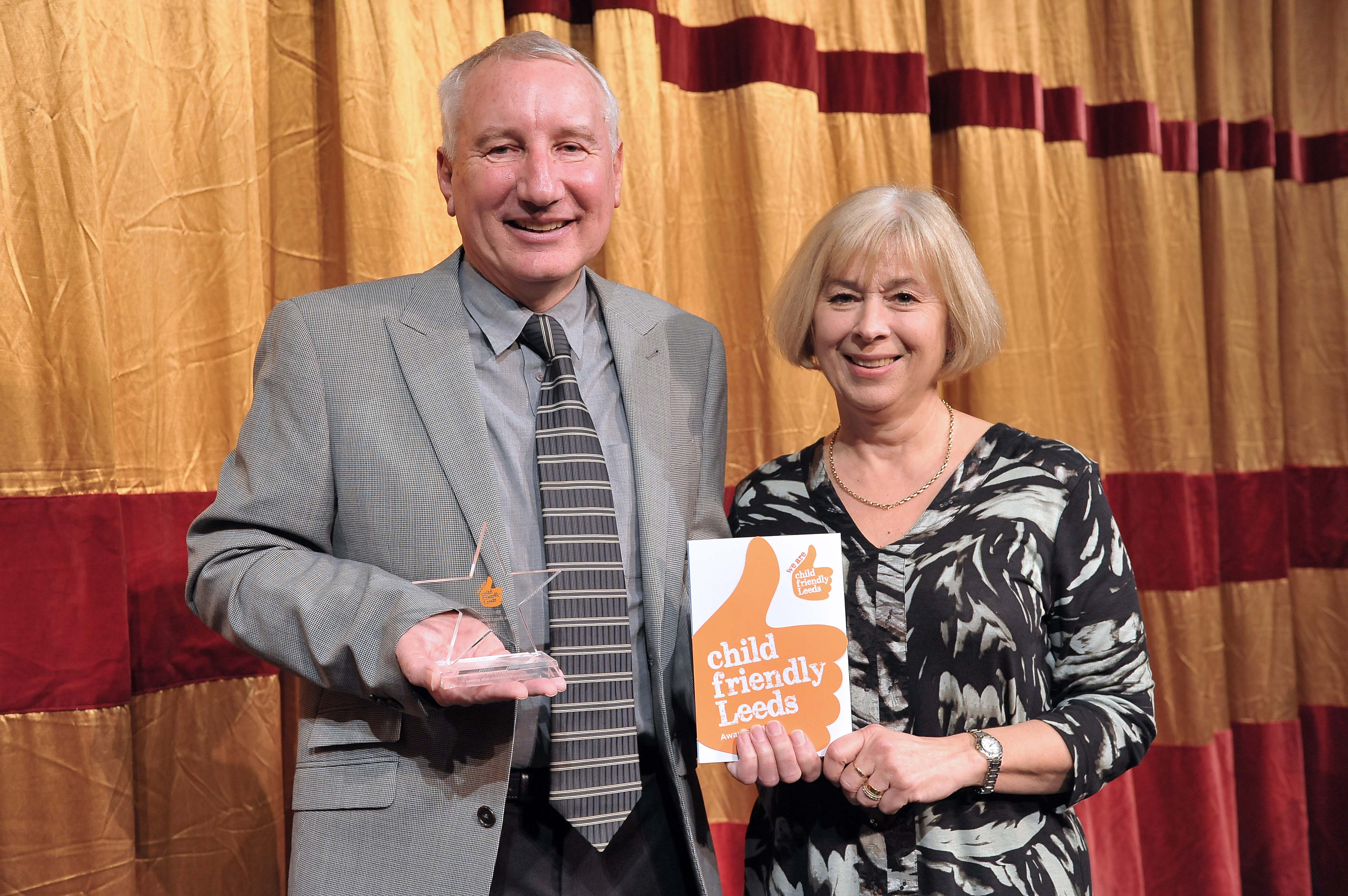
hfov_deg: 42.8
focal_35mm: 46
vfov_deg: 29.2
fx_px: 1721
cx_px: 674
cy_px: 448
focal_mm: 46
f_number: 5.6
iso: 2200
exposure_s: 1/125
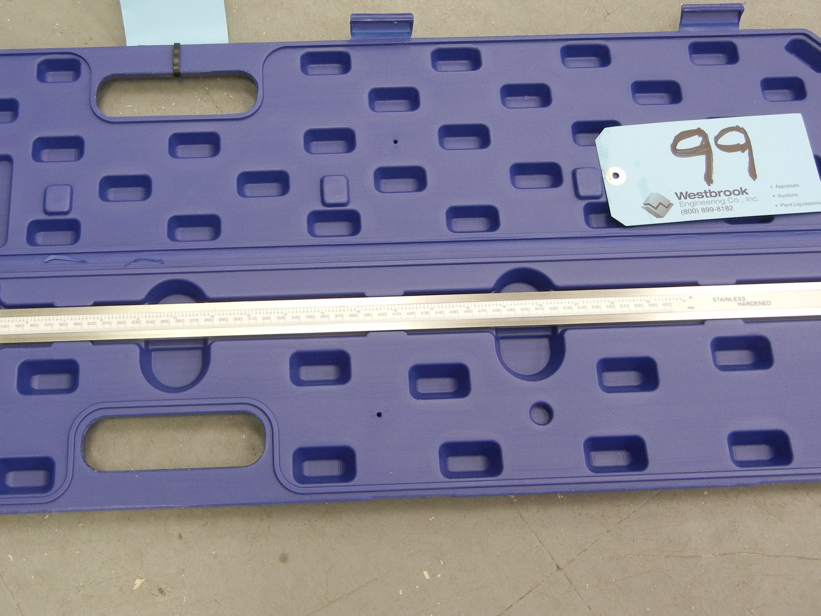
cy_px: 234
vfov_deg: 33.4
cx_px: 312
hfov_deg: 43.5
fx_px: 1020
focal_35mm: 43
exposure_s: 1/30
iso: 283
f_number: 3.5
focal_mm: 5.4
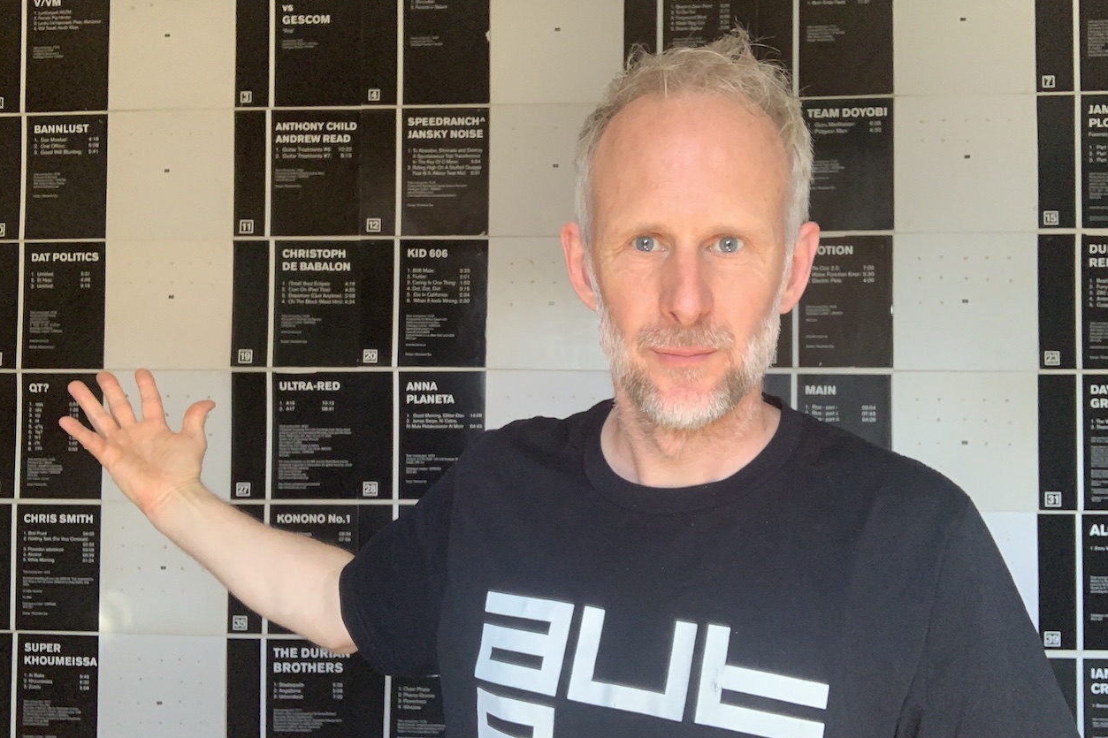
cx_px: 562
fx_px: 1046
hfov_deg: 55.8
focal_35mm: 34
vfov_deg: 38.9
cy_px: 369
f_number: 2.2
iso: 80
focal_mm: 2.87
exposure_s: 1/60
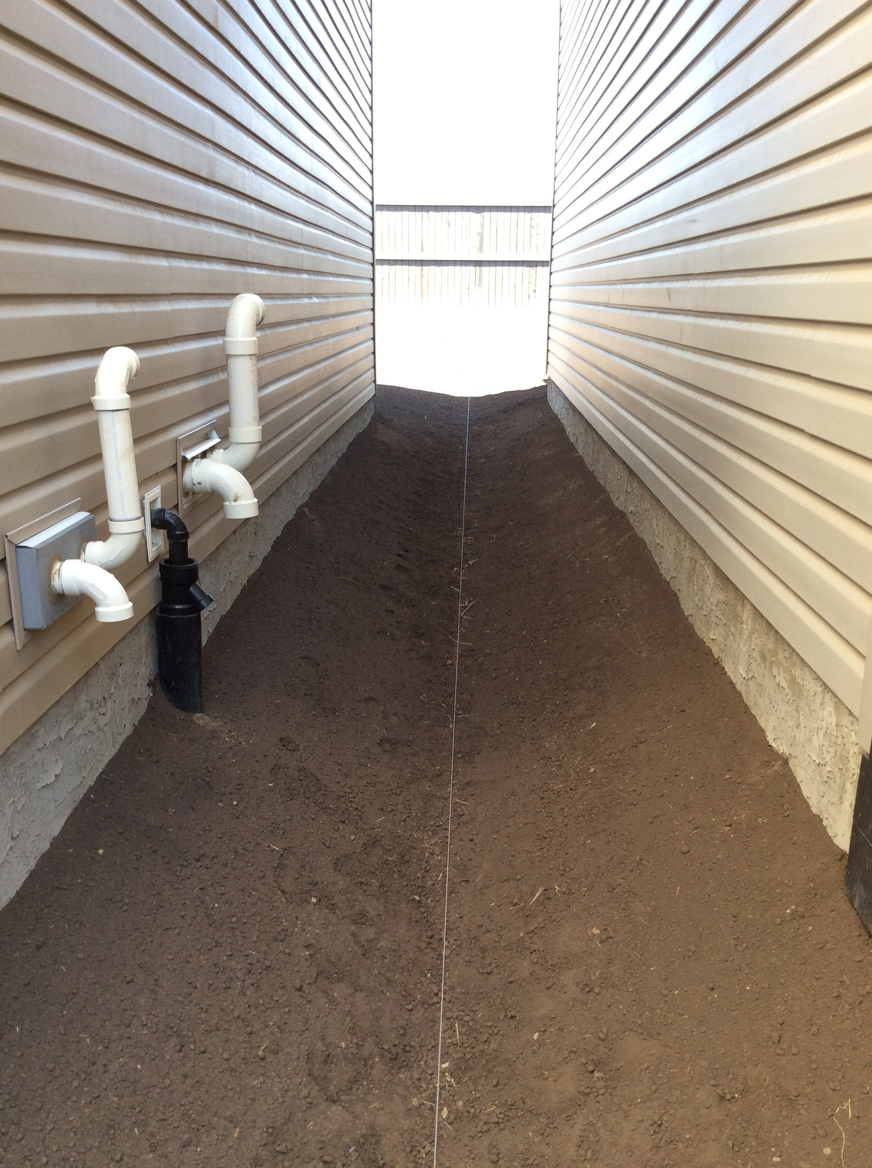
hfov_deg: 44.1
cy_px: 584
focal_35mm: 32
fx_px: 1078
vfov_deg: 56.9
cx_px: 436
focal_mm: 3.3
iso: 40
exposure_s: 1/120
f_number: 2.4
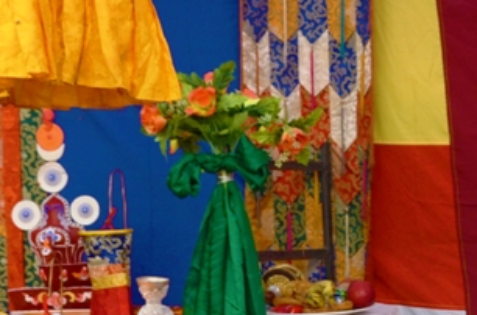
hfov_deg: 11.0
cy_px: 340
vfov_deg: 7.5
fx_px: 2391
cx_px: 716
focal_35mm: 181
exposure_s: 1/125
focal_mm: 36
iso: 320
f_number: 5.6
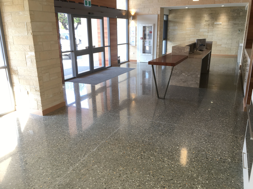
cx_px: 126
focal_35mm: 29
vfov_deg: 48.2
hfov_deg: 61.7
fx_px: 212
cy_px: 94
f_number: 2.2
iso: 25
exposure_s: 1/50
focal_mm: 4.15
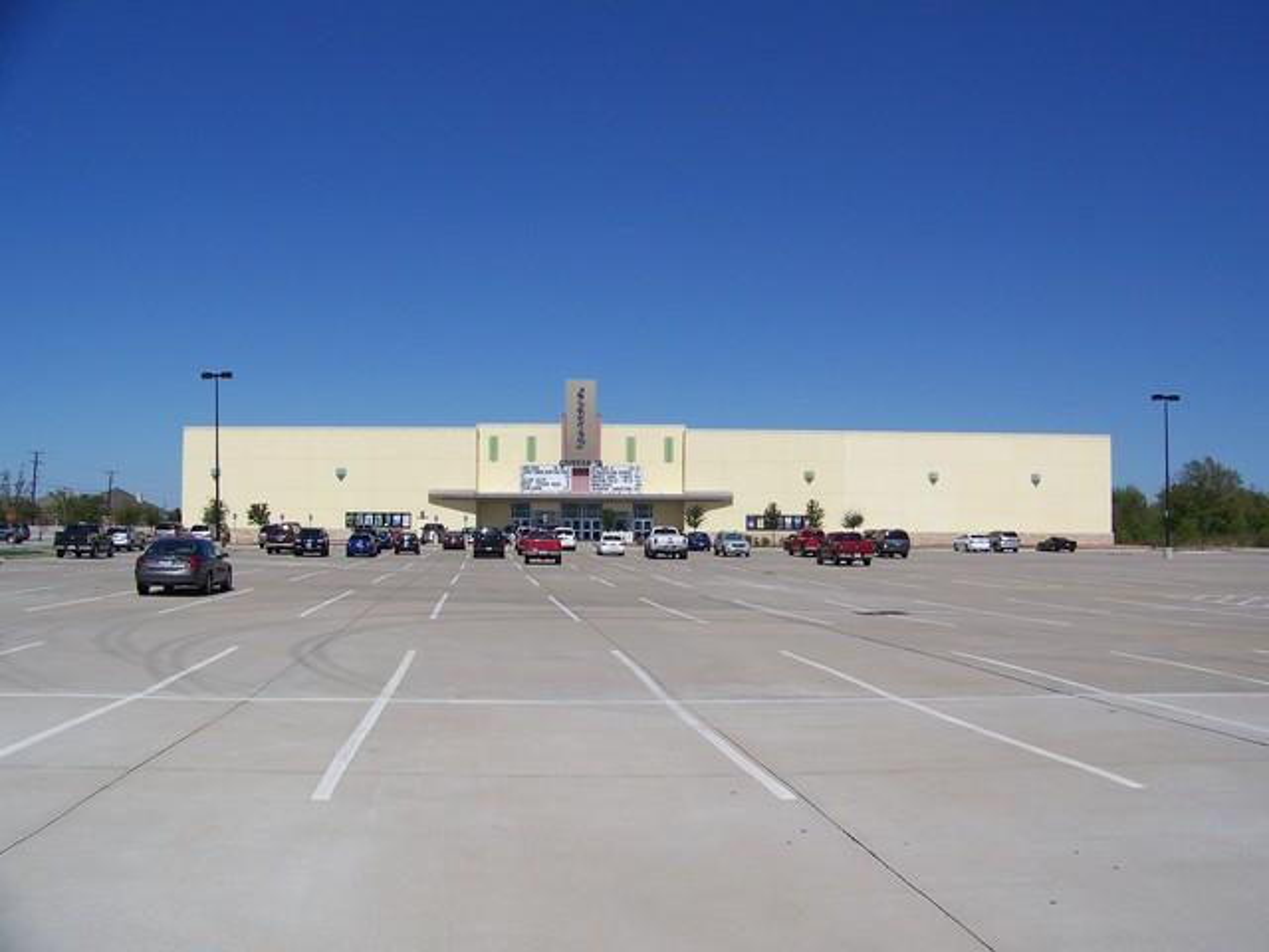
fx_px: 1320
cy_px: 476
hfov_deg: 51.4
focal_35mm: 36
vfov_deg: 39.7
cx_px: 634
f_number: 4
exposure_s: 1/1000
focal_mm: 5.85
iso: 64
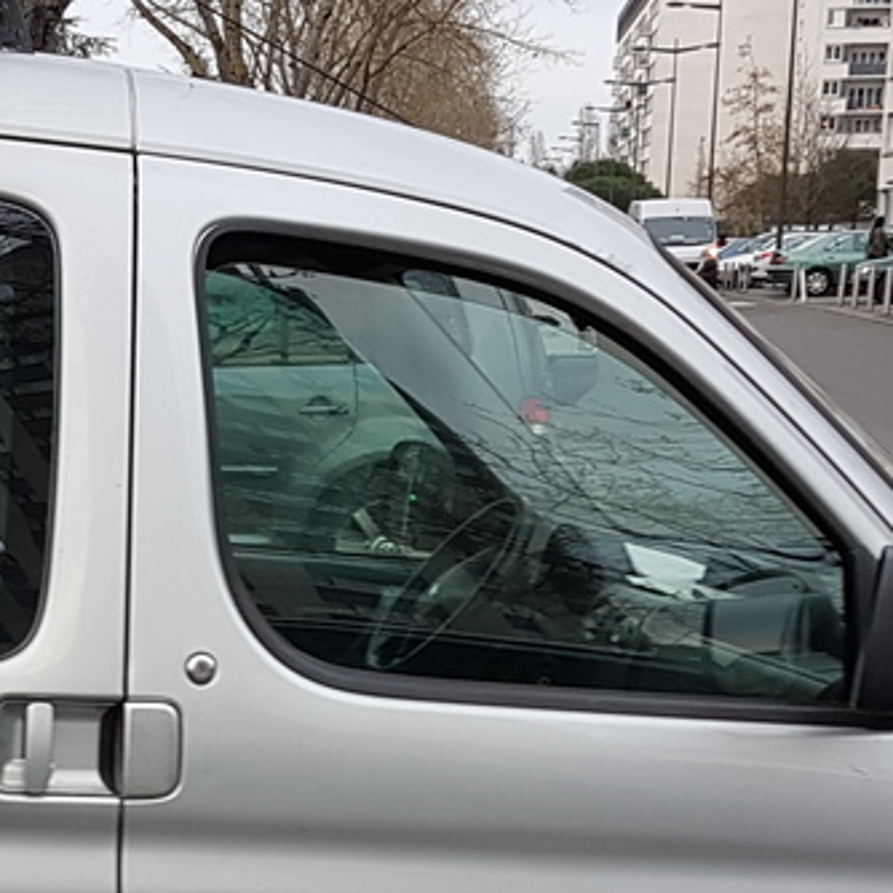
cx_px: 88
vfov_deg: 19.5
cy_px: 730
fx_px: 2568
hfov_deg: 19.4
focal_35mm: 88
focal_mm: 4.2
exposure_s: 1/100
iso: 64
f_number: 1.7
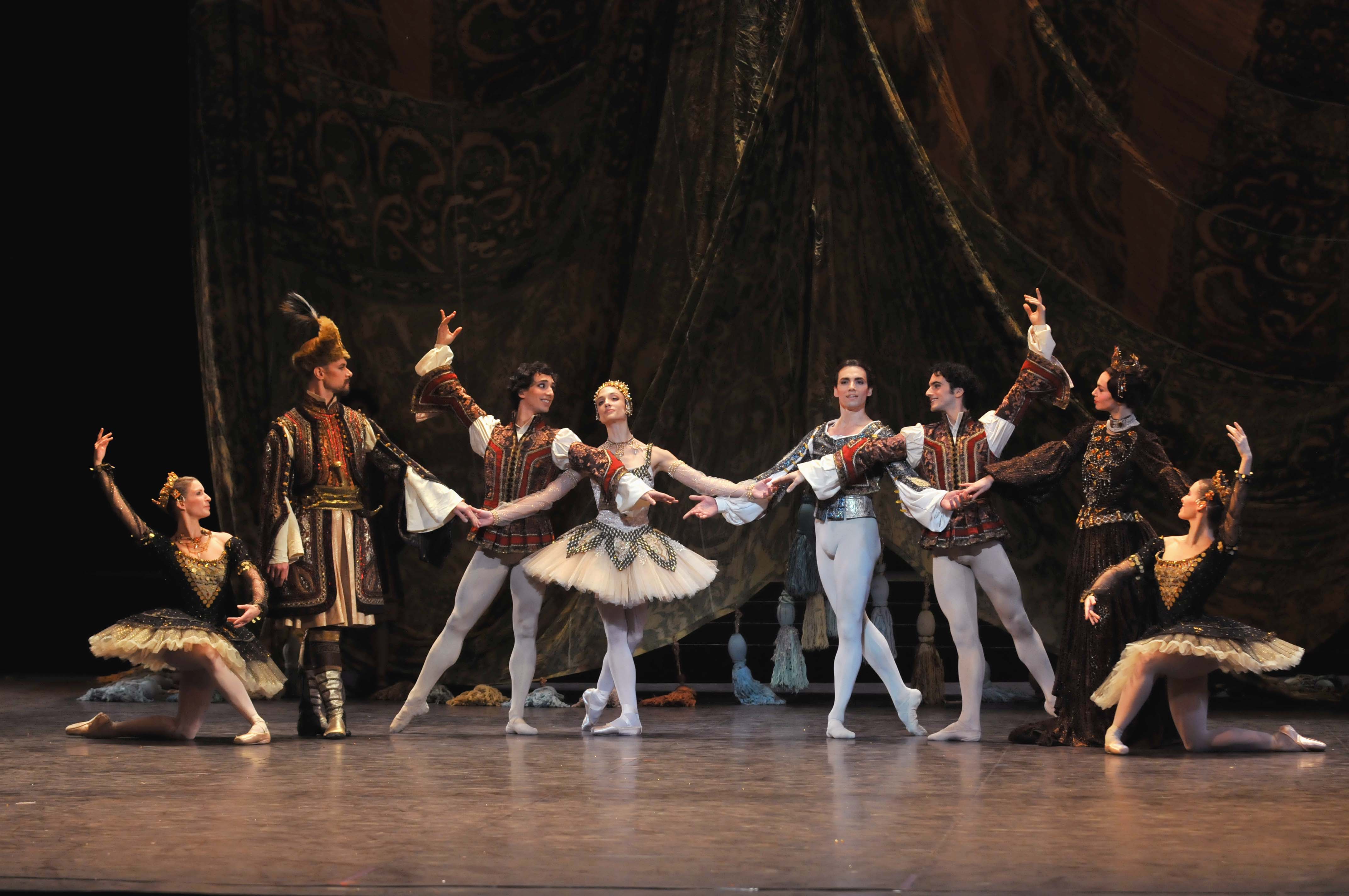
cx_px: 674
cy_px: 448
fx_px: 3930
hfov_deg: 19.5
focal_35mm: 105
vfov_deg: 13.0
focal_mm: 70
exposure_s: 1/200
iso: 800
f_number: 3.5
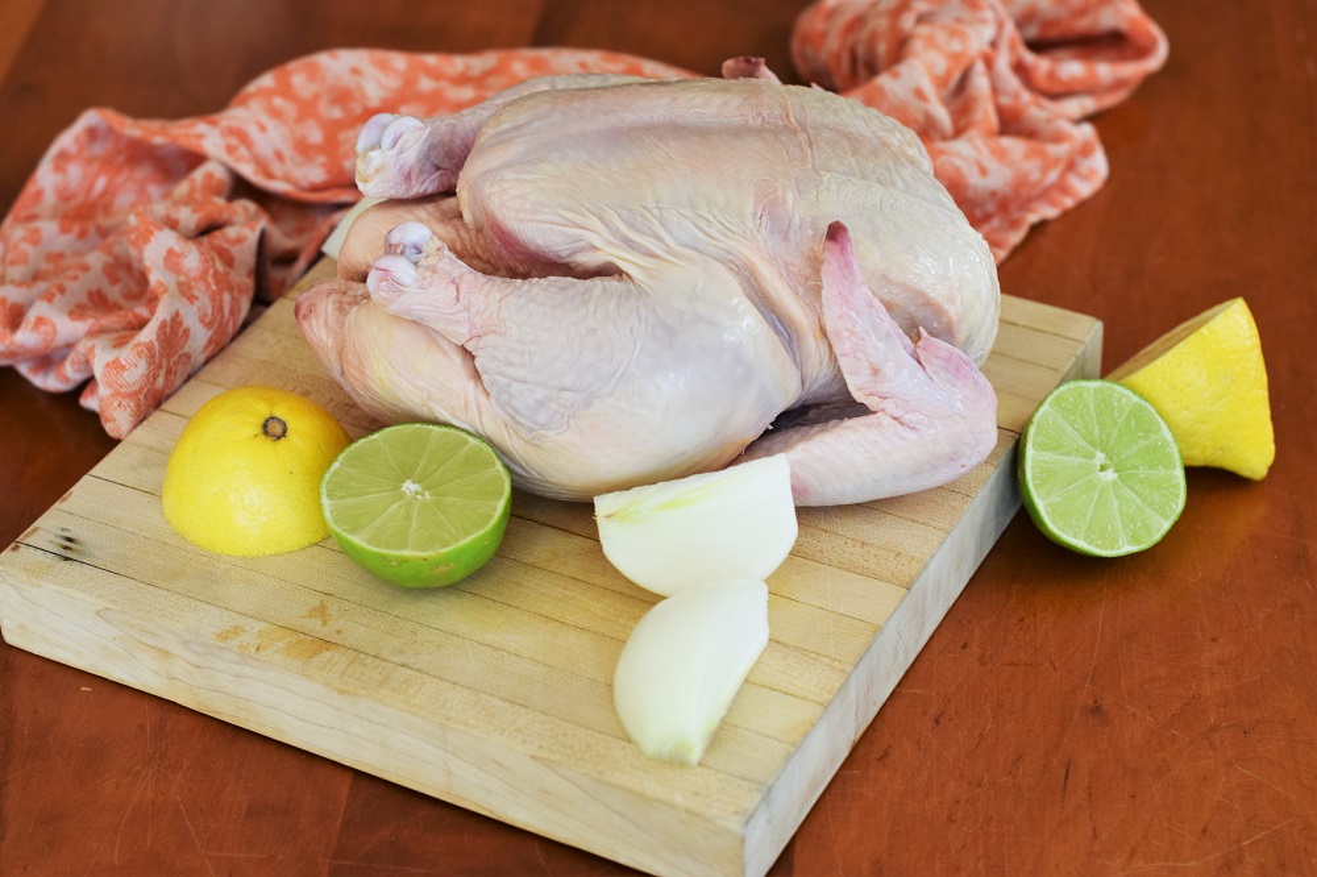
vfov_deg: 18.2
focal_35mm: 75
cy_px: 438
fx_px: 2743
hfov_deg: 27.0
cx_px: 658
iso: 560
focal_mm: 50
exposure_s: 1/60
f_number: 4
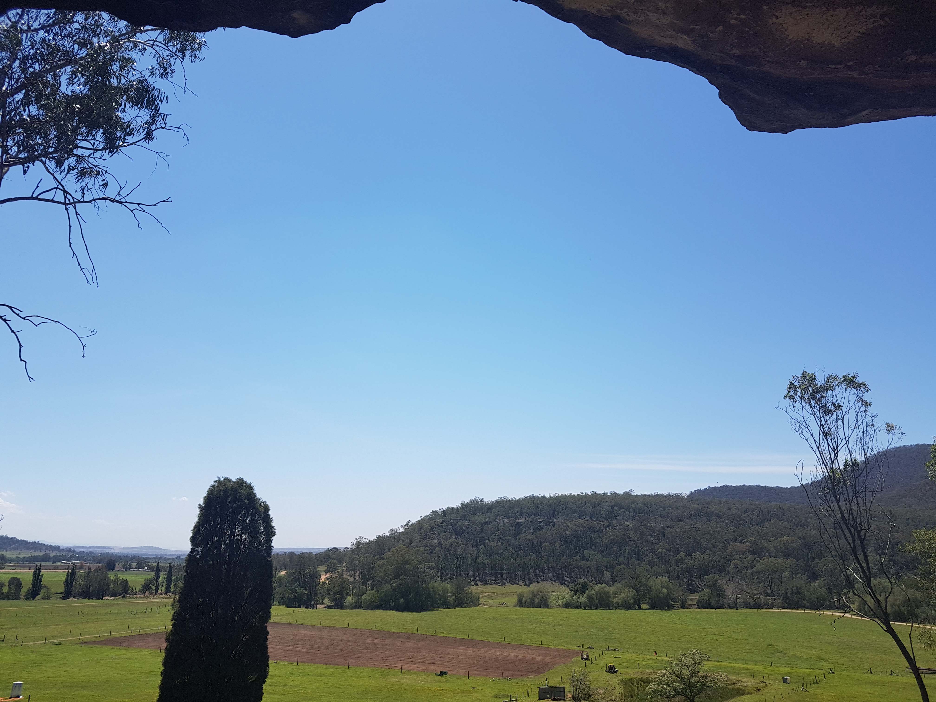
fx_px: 703
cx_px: 468
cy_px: 351
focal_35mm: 26
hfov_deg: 67.3
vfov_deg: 53.1
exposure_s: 1/2608
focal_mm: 4.2
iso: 40
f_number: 1.7
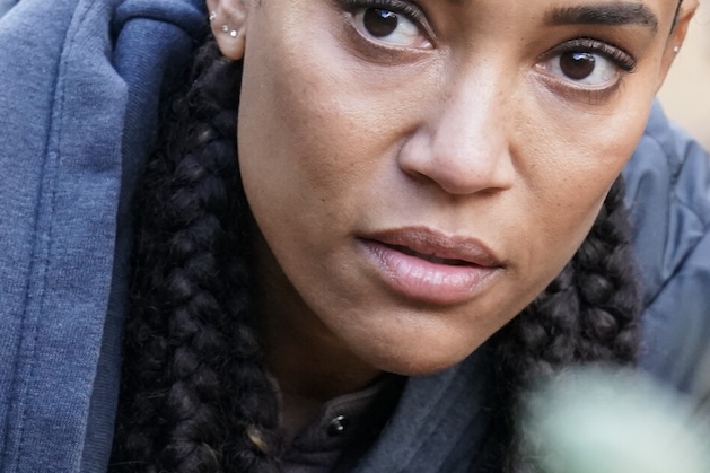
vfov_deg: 2.2
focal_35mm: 636
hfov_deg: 3.2
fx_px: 12539
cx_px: 158
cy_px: 177
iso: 2500
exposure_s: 1/500
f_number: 6.3
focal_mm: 200
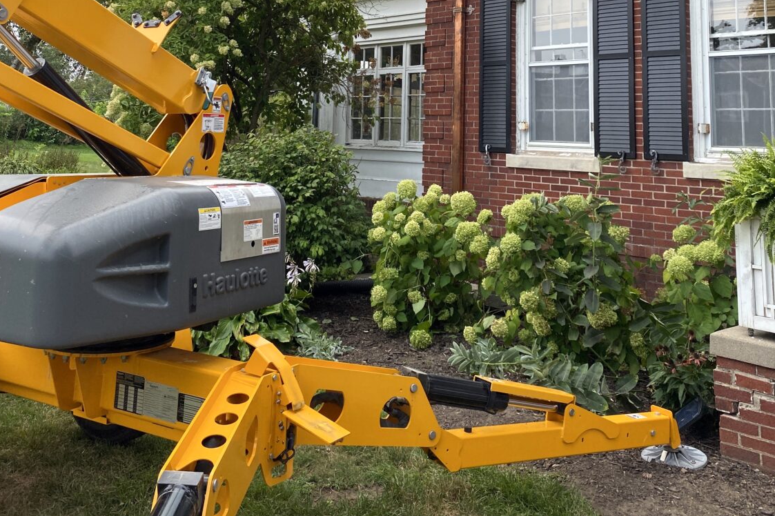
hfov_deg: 51.9
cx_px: 382
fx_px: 796
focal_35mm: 37
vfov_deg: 33.5
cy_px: 29
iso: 32
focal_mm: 4.25
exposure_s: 1/1522
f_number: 1.8
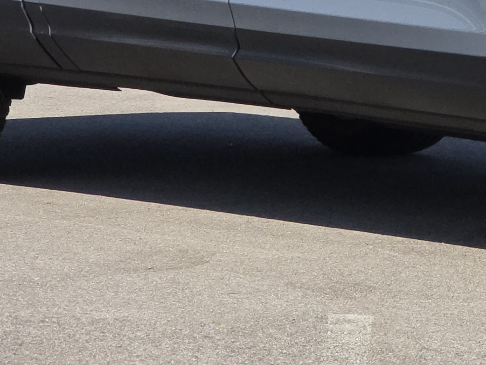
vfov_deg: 5.6
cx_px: 590
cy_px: -139
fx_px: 3720
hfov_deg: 7.4
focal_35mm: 265
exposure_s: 1/2929
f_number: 2.4
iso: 50
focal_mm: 7.9
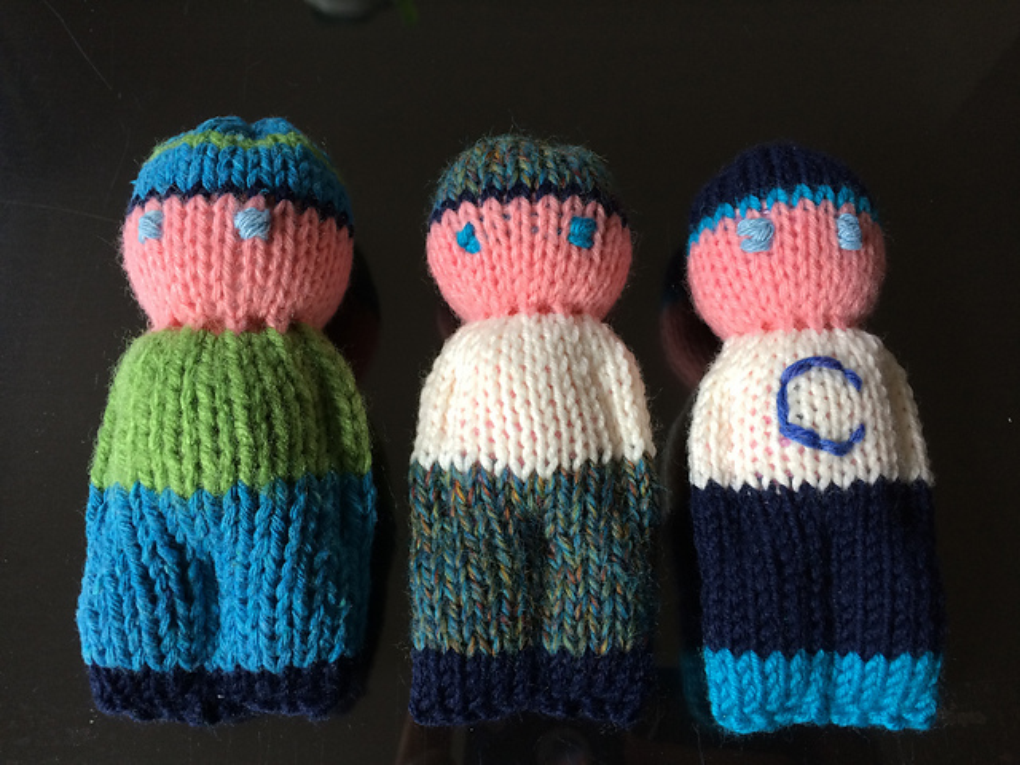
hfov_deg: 61.7
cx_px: 510
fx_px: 855
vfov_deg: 48.2
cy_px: 382
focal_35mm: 29
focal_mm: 4.15
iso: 40
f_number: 2.2
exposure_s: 1/33
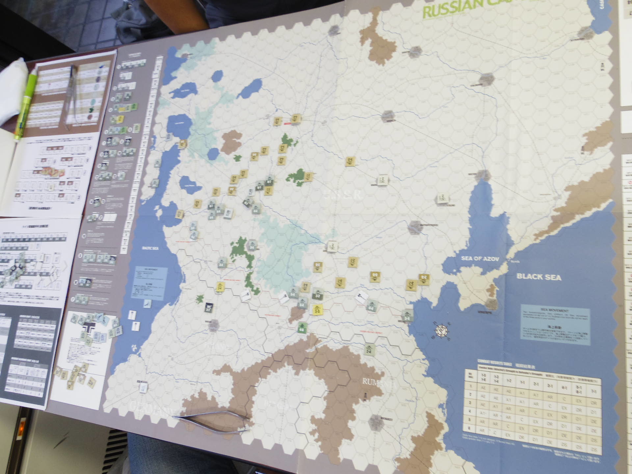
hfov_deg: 65.3
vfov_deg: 51.4
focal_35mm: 27
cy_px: 237
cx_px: 316
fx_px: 493
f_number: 4.5
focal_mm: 5.8
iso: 320
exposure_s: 1/15
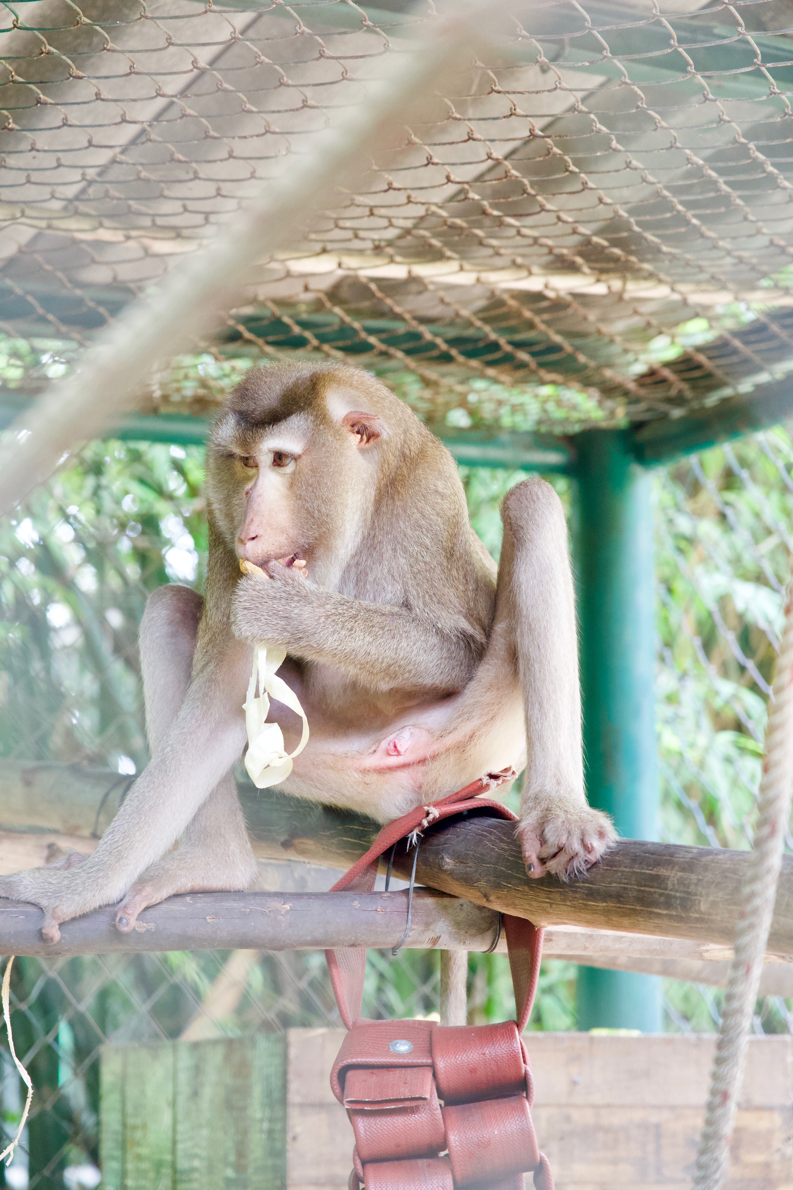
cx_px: 396
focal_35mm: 105
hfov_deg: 13.0
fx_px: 3469
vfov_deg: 19.5
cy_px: 595
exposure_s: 1/125
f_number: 5
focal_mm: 105
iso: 3200
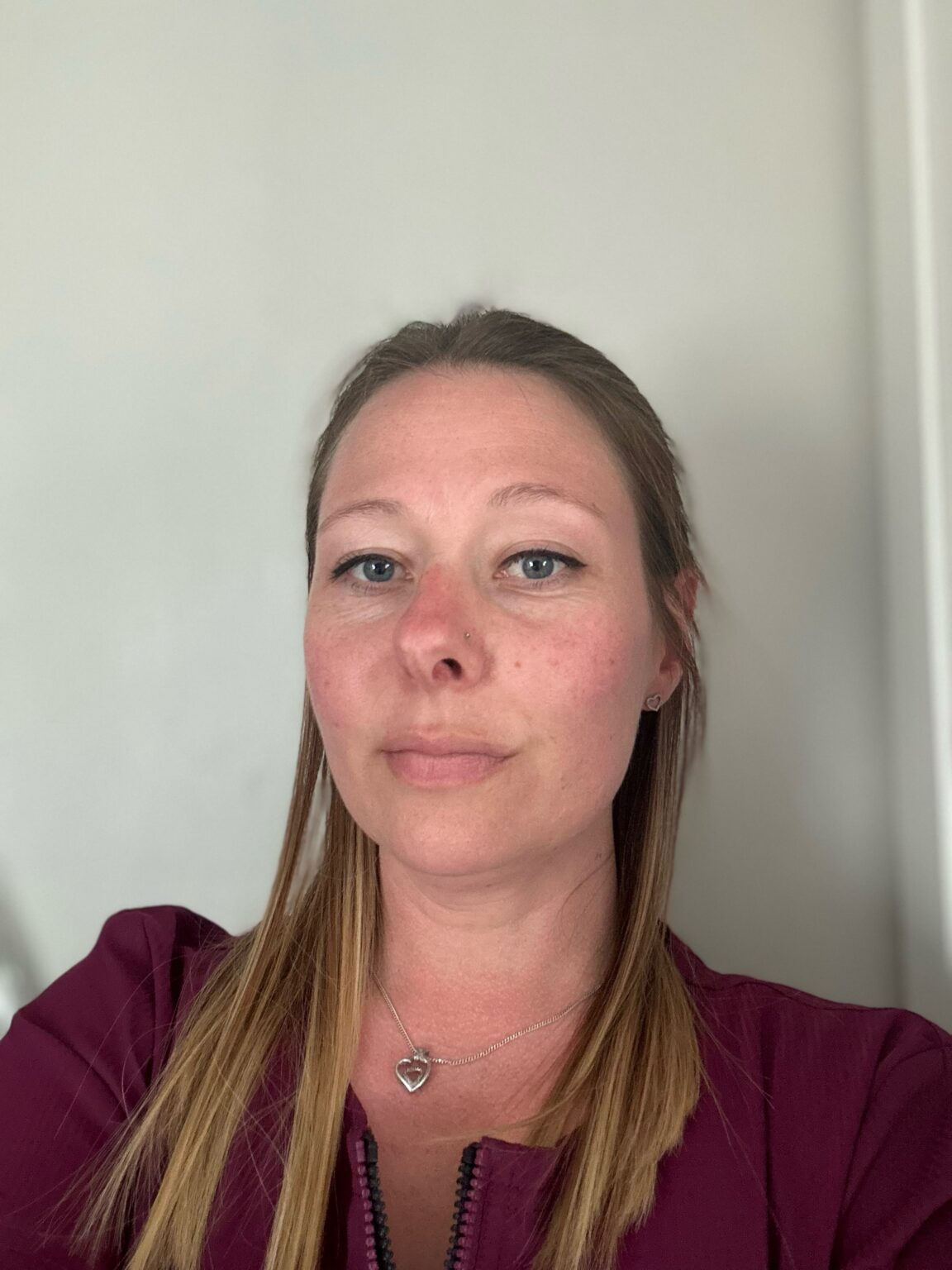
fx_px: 1100
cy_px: 635
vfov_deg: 60.0
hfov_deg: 46.8
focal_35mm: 30
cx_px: 476
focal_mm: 2.69
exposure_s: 1/60
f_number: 1.9
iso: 200
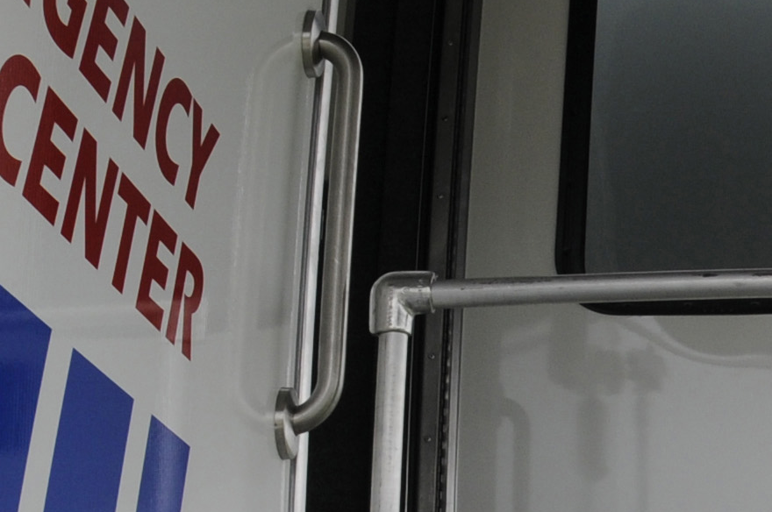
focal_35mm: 117
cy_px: 859
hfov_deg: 15.8
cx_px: 1214
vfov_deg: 11.0
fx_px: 2505
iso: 200
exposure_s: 1/125
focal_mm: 16
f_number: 9
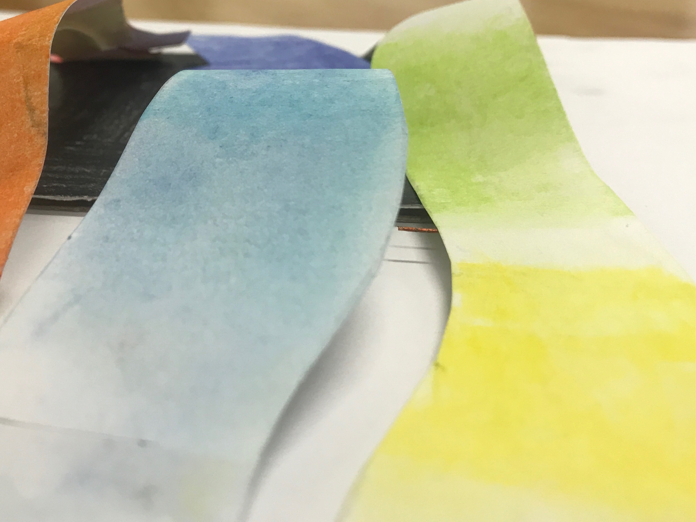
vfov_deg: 32.4
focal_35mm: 44
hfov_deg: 42.2
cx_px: 213
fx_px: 885
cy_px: 146
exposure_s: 1/33
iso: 25
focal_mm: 3.99
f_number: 1.8
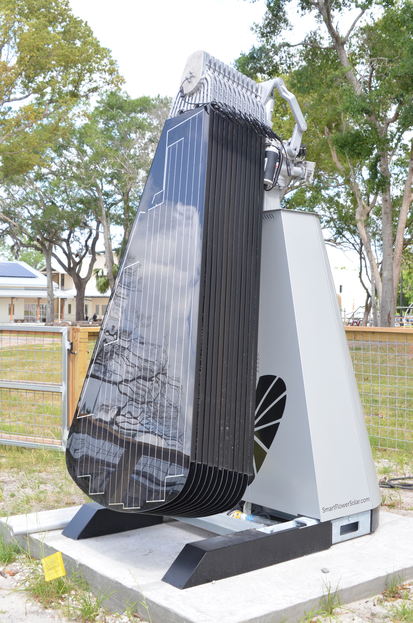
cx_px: 206
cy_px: 312
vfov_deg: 46.5
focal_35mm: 42
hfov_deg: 31.7
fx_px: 726
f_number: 8
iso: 400
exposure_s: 1/250
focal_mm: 28
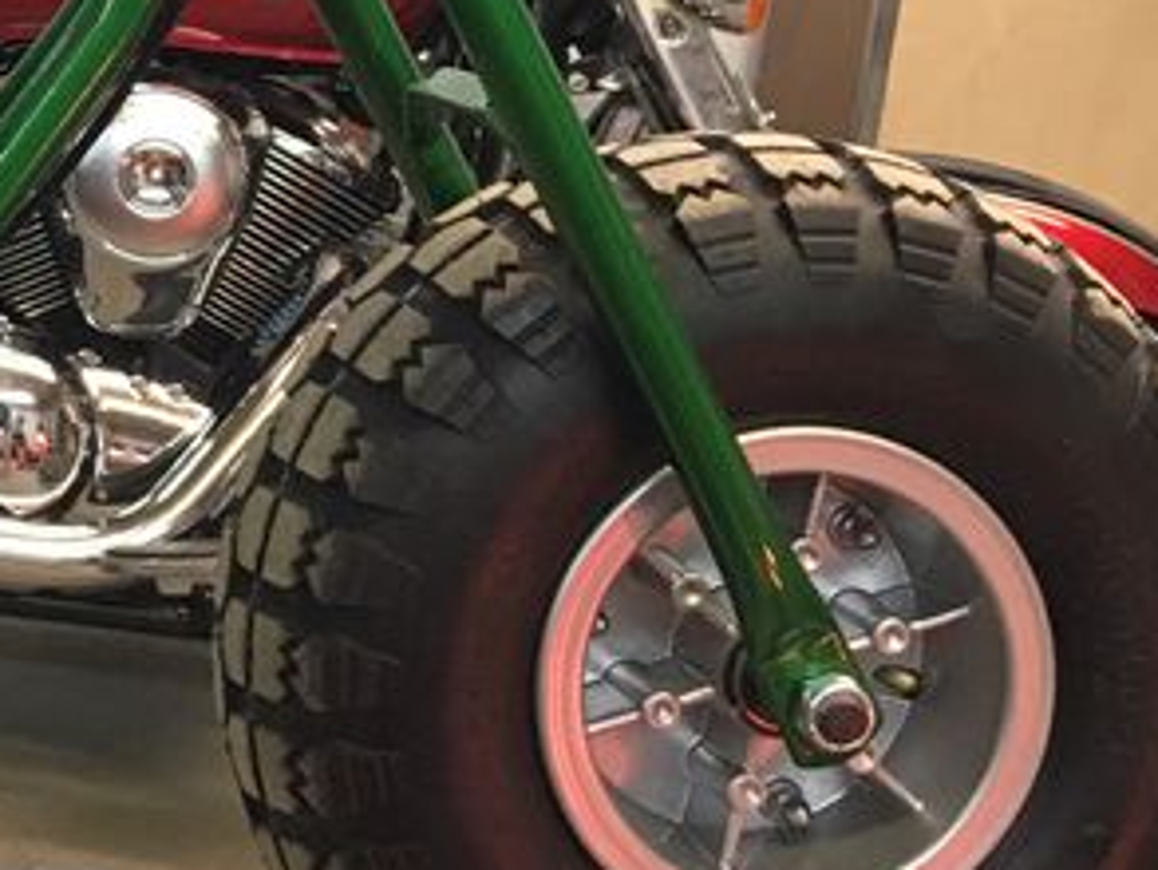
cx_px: -565
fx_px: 3313
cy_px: -134
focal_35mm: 99
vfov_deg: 14.5
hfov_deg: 17.8
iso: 125
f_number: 2.2
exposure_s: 1/30
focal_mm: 4.15
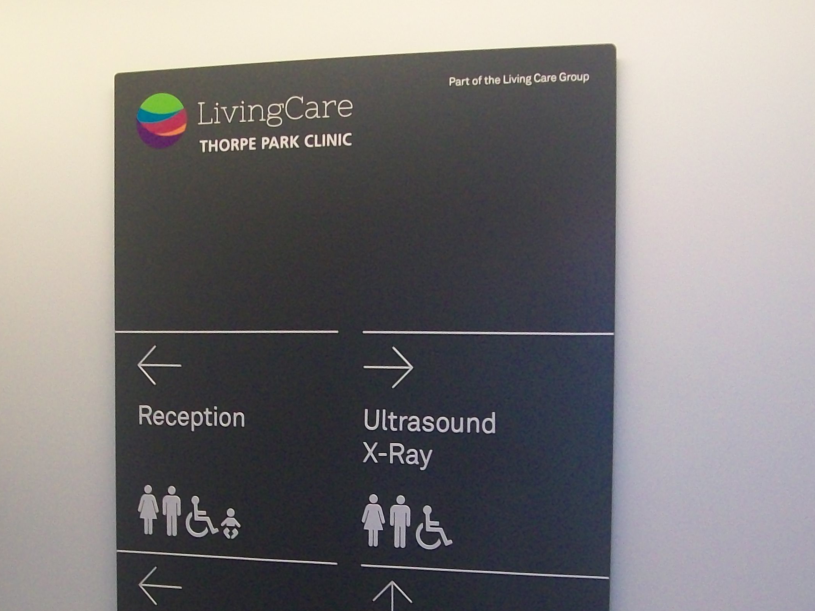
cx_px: 352
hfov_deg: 32.7
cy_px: 439
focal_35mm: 59
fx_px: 1389
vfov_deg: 24.6
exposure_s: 1/60
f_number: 2.7
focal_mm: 6
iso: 160
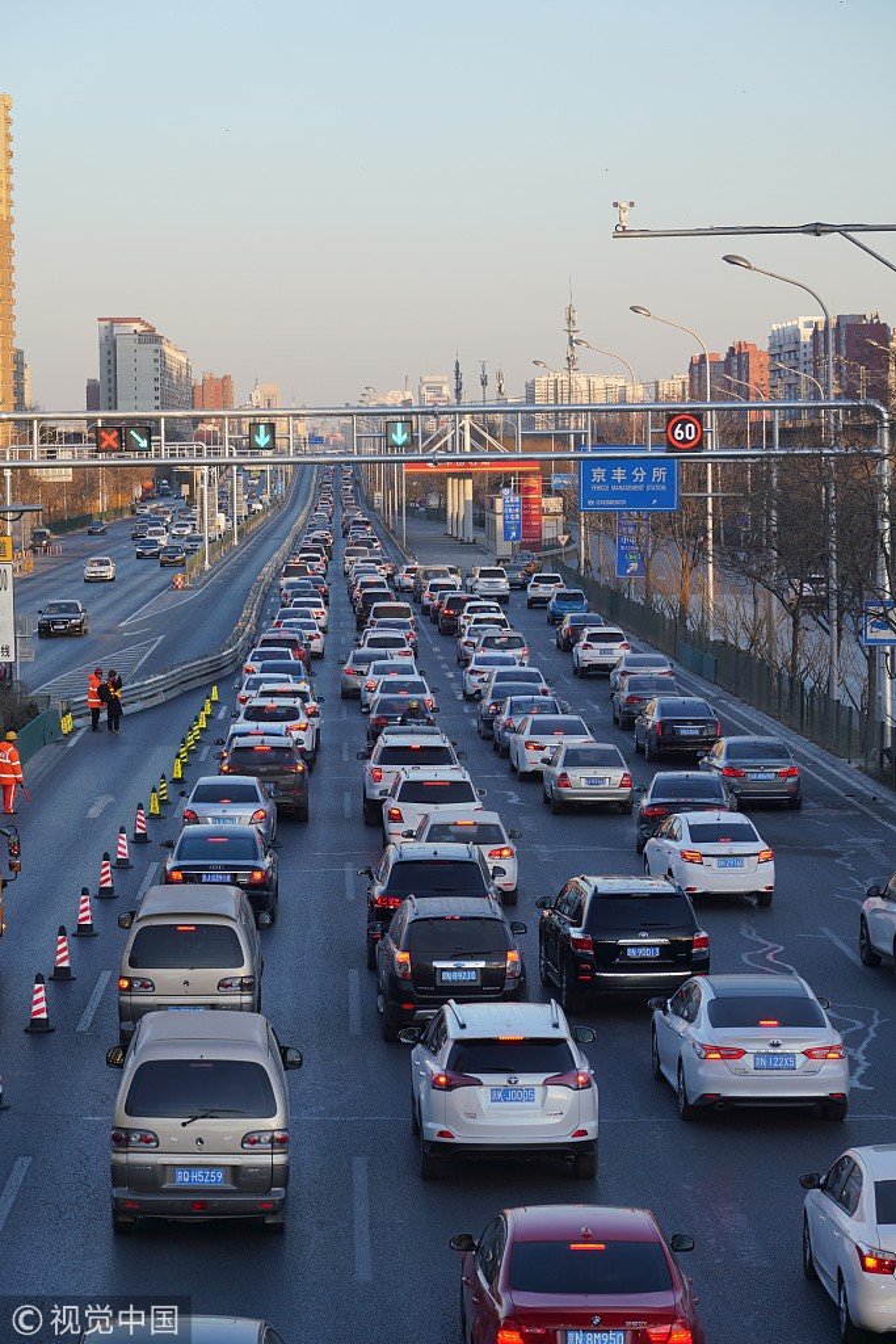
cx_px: 448
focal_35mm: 105
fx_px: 3918
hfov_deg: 13.0
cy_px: 672
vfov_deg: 19.5
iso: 200
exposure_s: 1/200
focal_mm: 105
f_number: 6.3
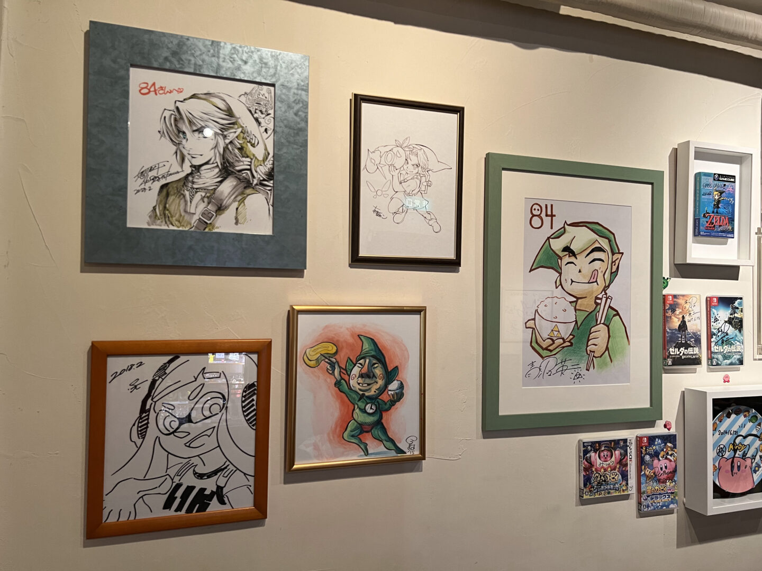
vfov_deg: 53.1
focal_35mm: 26
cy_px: 286
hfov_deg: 67.3
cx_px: 381
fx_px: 572
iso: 100
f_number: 1.5
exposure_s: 1/50
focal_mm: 5.7
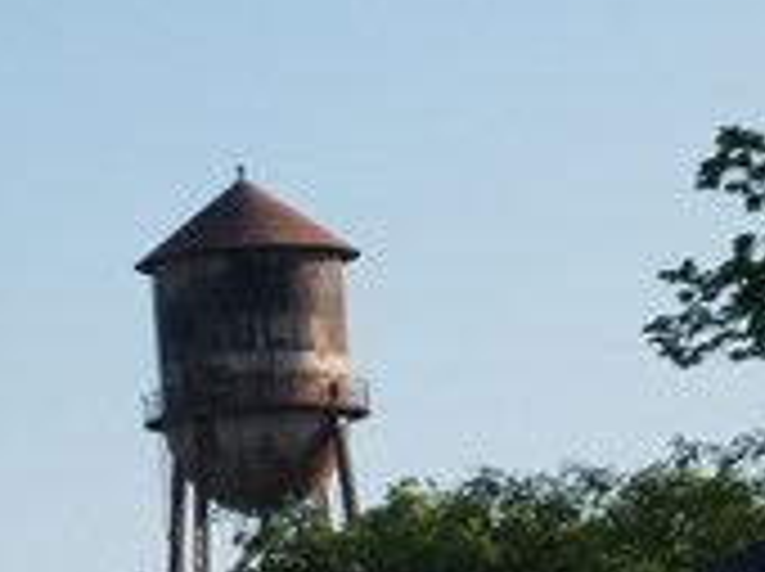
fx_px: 6753
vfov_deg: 4.8
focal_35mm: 306
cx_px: 243
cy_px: 567
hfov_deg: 6.5
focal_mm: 23
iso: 200
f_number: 6.5
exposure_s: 1/500
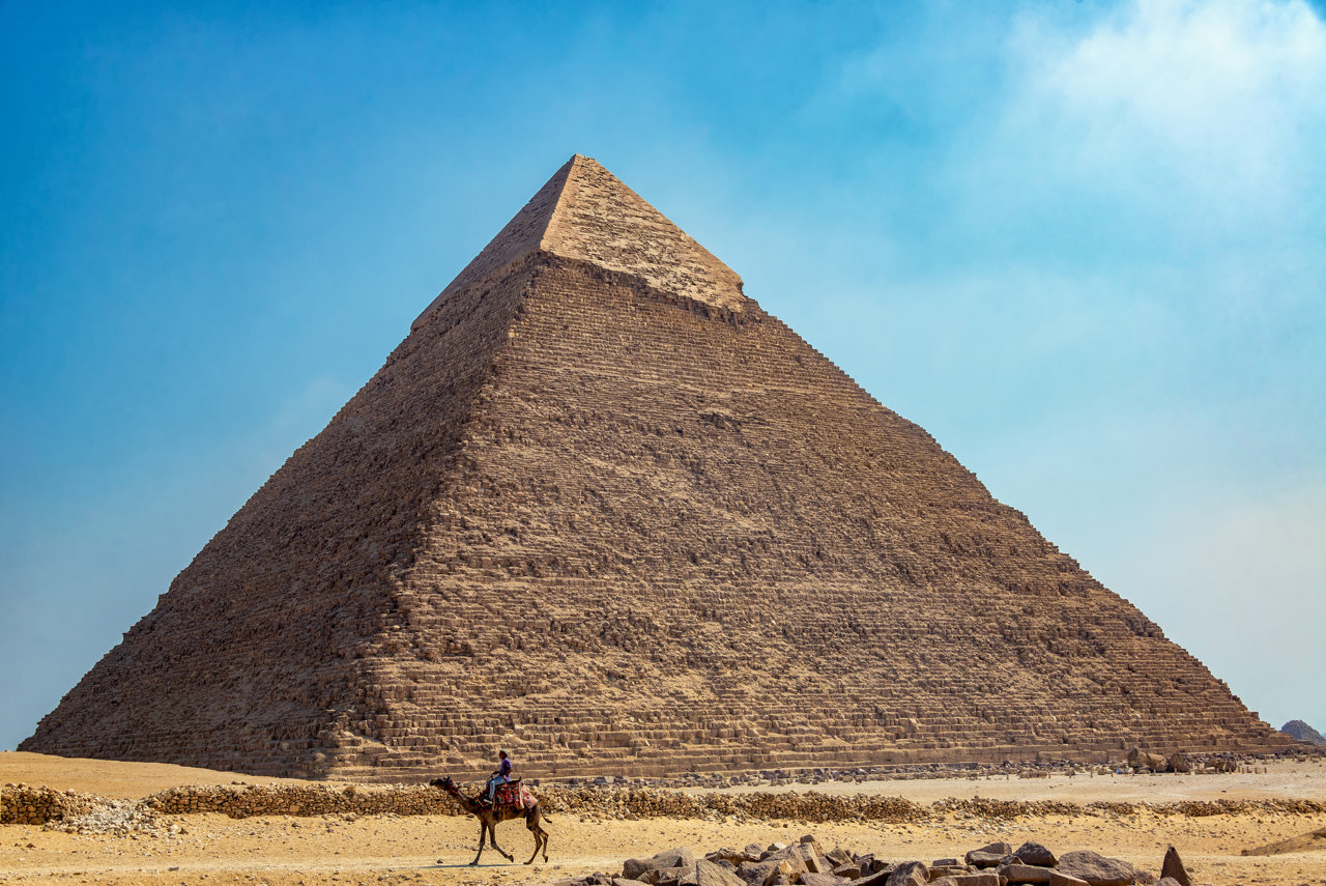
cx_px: 663
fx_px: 1622
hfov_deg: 44.5
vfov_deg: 30.6
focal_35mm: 44
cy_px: 443
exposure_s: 1/640
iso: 200
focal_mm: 44
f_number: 8
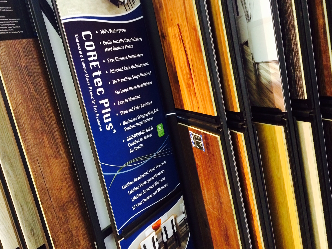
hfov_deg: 56.8
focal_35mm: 32
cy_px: 116
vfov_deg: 44.1
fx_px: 307
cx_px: 169
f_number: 2.2
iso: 320
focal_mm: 4.15
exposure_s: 1/25
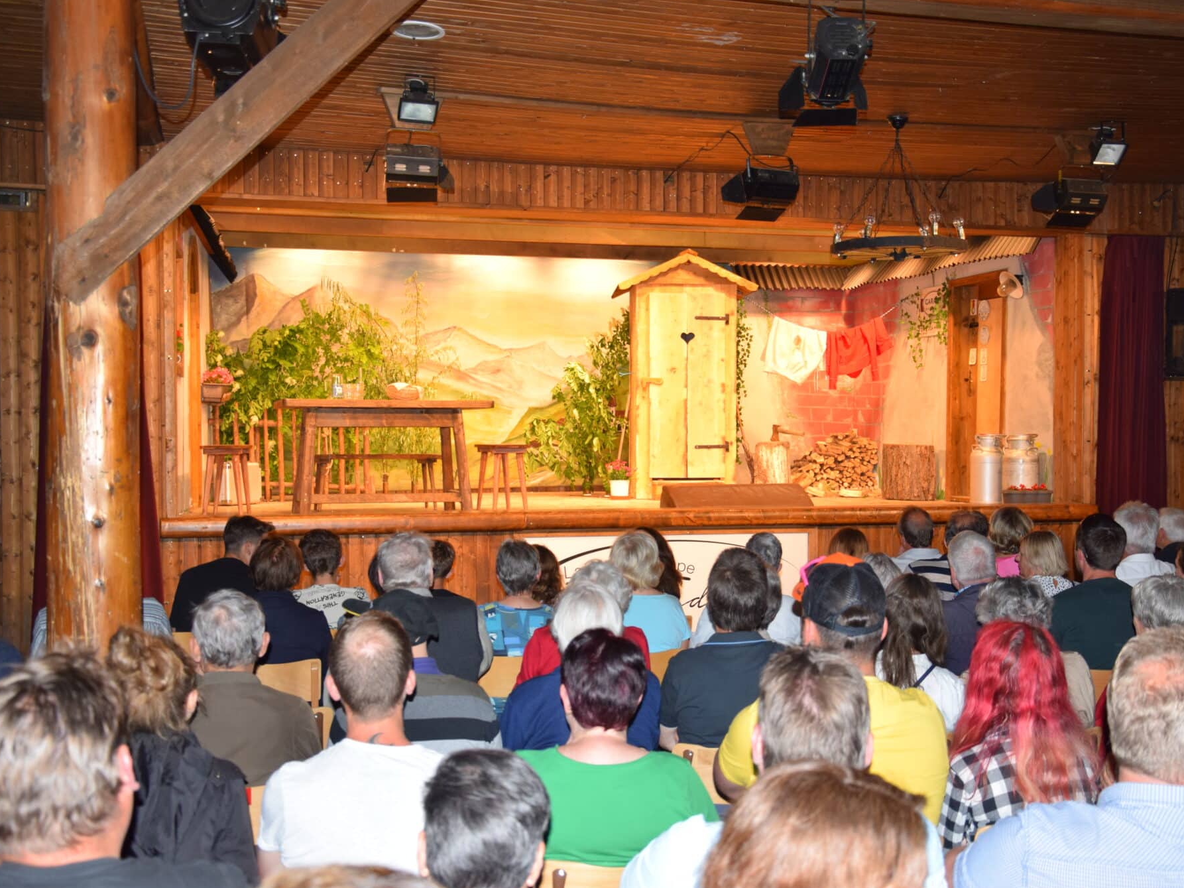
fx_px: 1471
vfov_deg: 33.6
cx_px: 650
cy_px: 447
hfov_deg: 43.8
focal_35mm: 43
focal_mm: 26
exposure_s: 1/80
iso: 800
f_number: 4.5
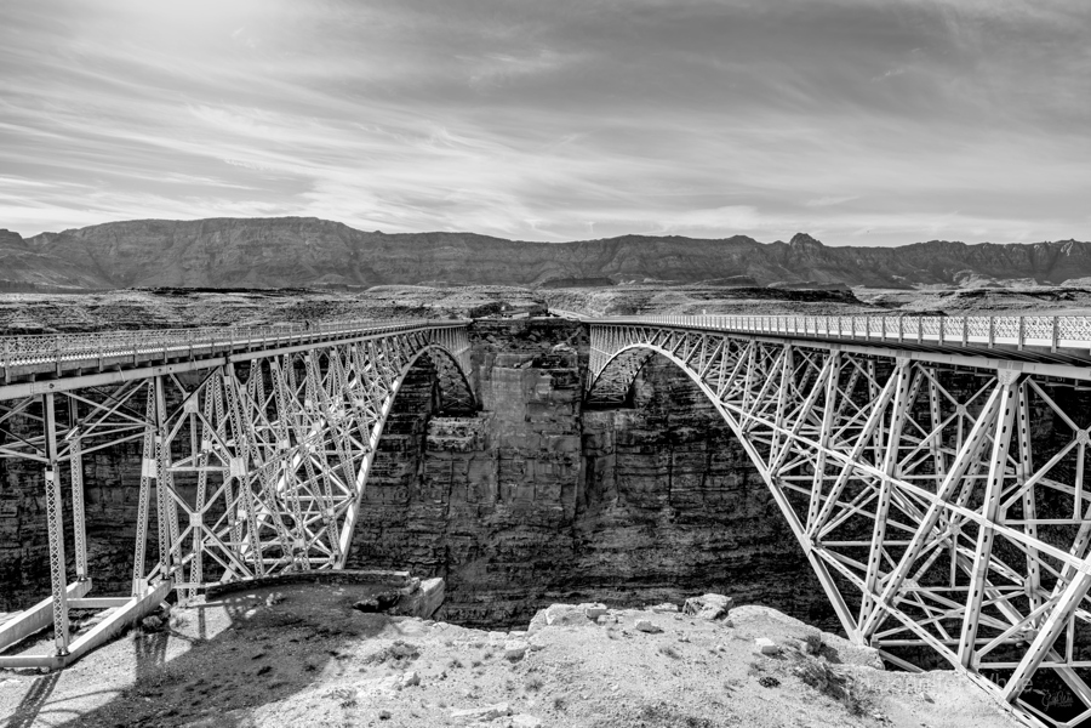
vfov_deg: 60.7
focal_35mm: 20
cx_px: 546
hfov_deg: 82.6
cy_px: 364
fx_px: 621
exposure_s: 1/2000
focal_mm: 20.5
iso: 100
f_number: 10
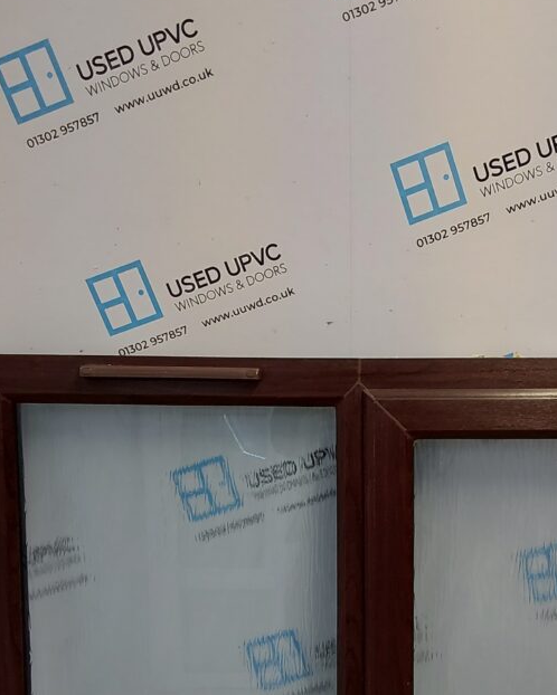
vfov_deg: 40.4
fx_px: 927
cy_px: 484
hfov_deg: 33.2
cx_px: 372
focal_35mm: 45
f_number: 1.9
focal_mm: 2.91
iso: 64
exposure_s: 1/50
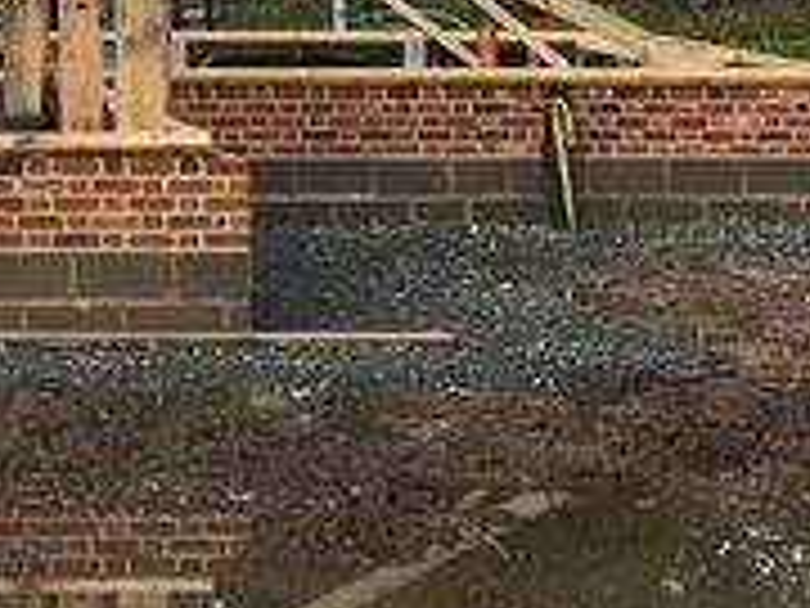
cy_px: -482
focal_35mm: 193
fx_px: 4516
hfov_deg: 10.1
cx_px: -112
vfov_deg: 7.5
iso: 25
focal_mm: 4.15
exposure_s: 1/836
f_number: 2.2
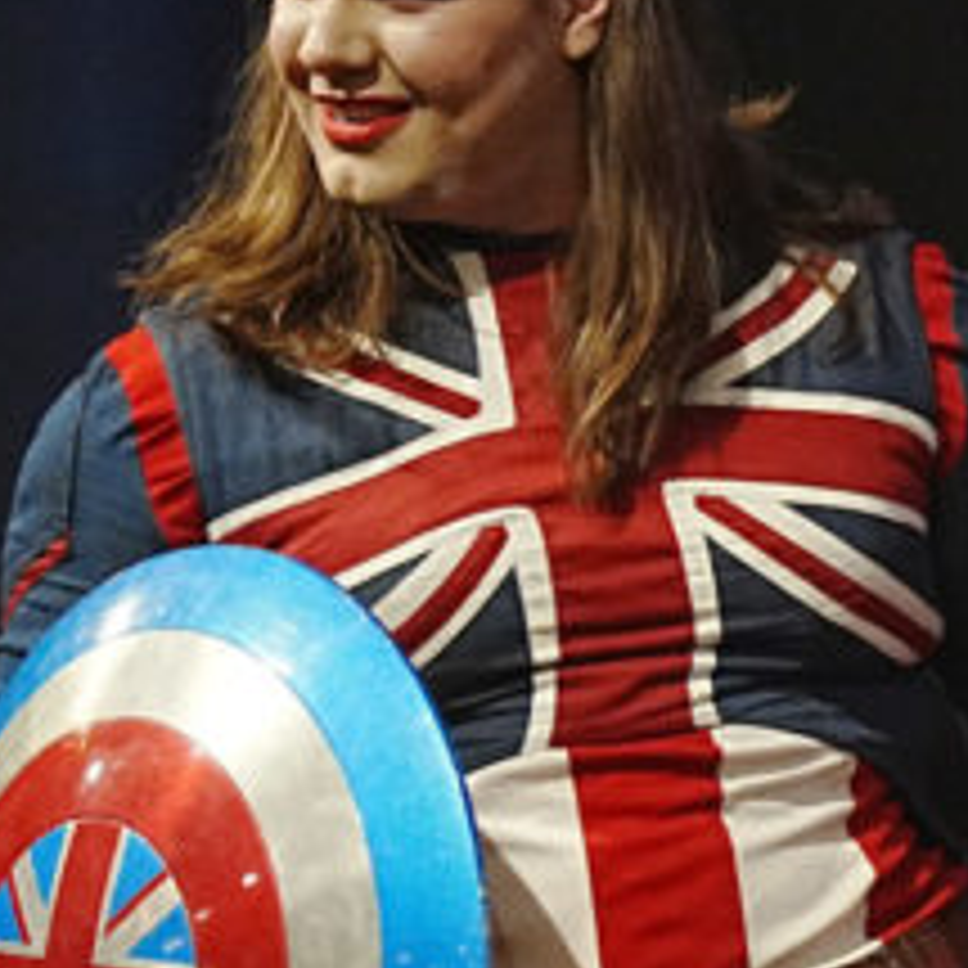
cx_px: 1954
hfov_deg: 2.2
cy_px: 790
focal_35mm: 787
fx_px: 24899
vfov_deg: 2.2
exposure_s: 1/320
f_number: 2.8
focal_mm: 194
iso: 2500
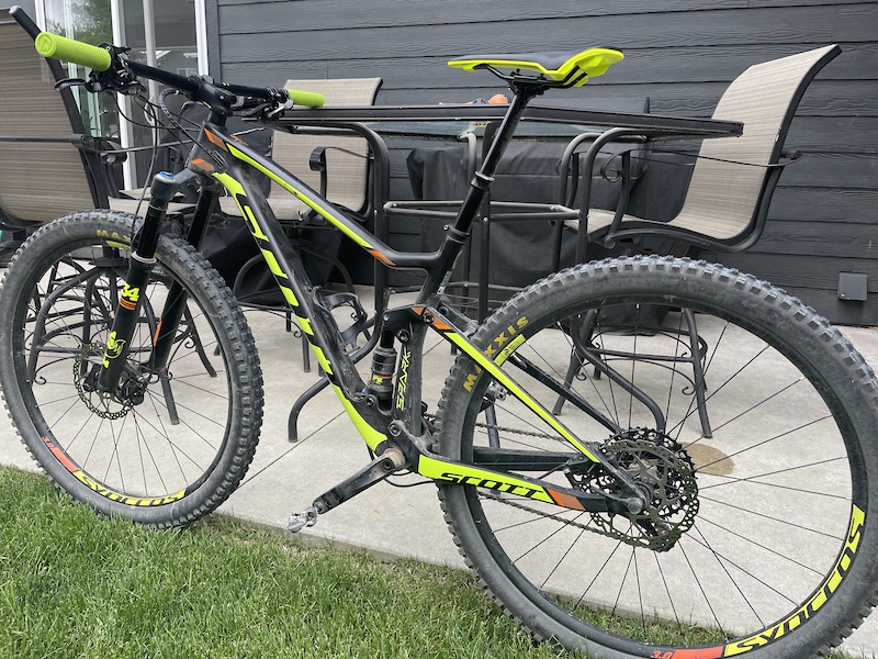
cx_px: 439
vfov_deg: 53.1
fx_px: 659
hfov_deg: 67.3
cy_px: 330
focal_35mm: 26
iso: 32
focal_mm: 4.2
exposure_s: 1/716
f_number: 1.6
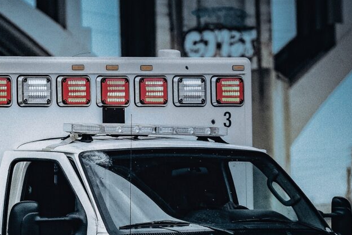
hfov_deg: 4.2
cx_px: 46
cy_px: 258
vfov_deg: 2.8
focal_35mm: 496
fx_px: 4848
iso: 1000
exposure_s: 1/2500
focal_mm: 134.4
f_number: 4
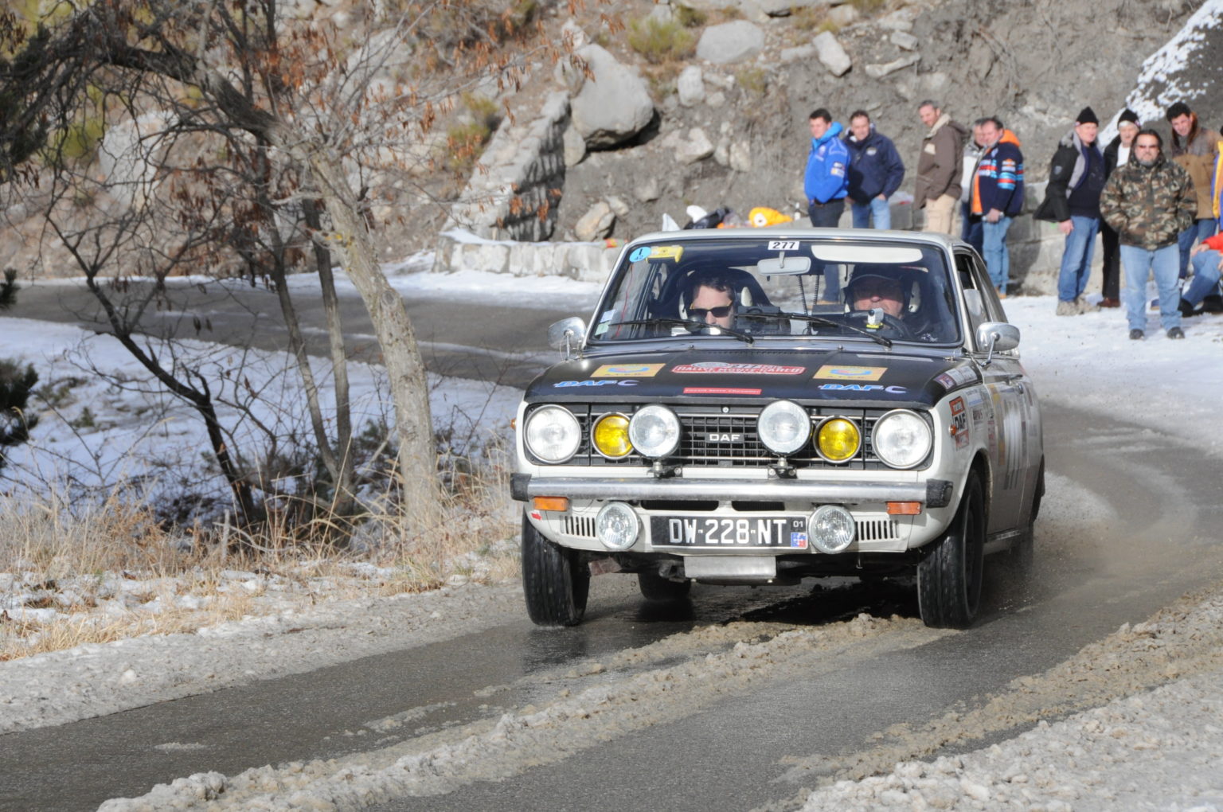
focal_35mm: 195
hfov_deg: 10.6
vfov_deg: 7.0
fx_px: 6616
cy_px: 406
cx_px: 612
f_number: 13
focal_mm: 130
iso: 800
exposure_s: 1/800
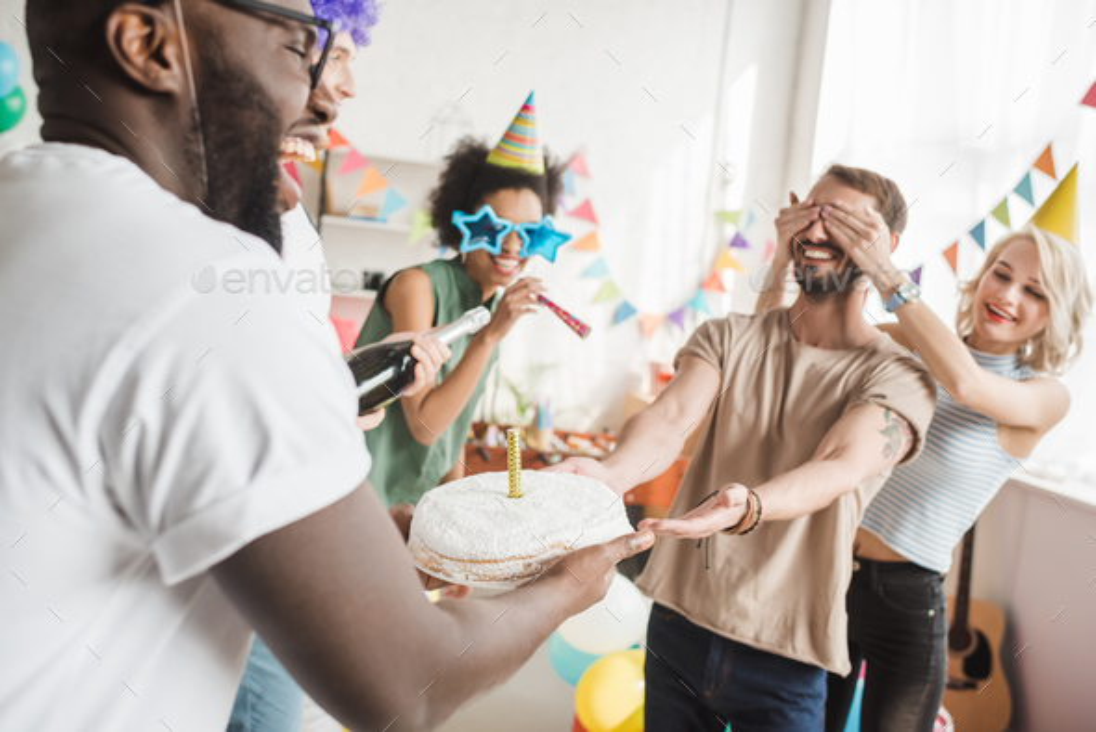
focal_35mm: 35
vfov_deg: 37.9
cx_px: 548
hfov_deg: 54.4
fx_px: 1066
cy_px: 366
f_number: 3.2
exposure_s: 1/500
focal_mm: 35
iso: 800
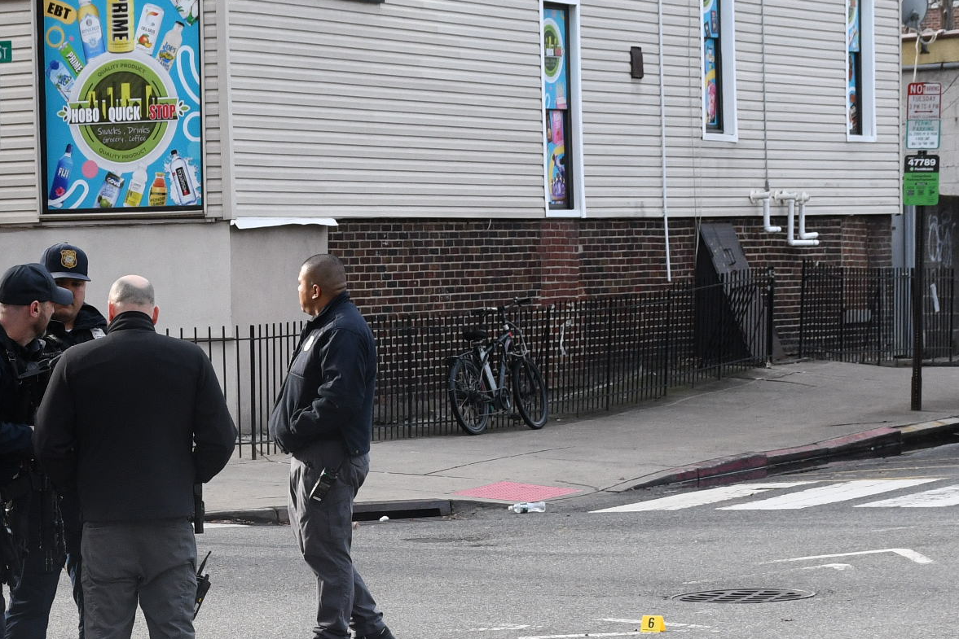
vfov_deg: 9.2
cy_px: 519
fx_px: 3969
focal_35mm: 149
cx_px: 116
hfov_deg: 13.7
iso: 800
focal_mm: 42
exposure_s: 1/400
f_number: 10
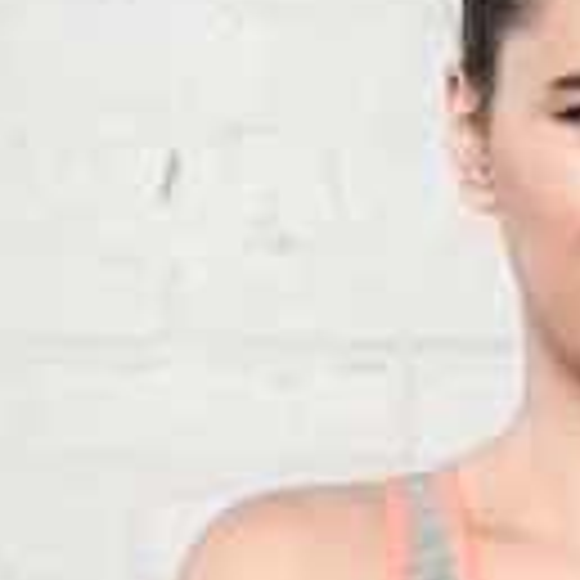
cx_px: 382
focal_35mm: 273
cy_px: 495
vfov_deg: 6.4
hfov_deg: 6.4
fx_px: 5175
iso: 100
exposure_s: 1/160
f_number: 5
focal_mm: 70
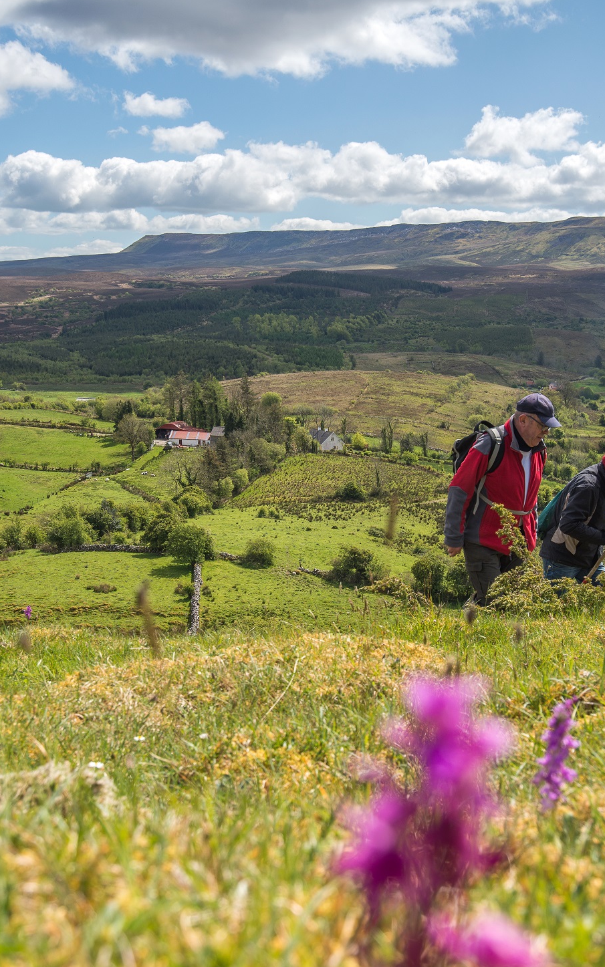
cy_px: 489
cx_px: 293
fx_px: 1107
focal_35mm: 42
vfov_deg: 47.2
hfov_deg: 30.6
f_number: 7.1
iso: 125
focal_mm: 27
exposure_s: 1/400
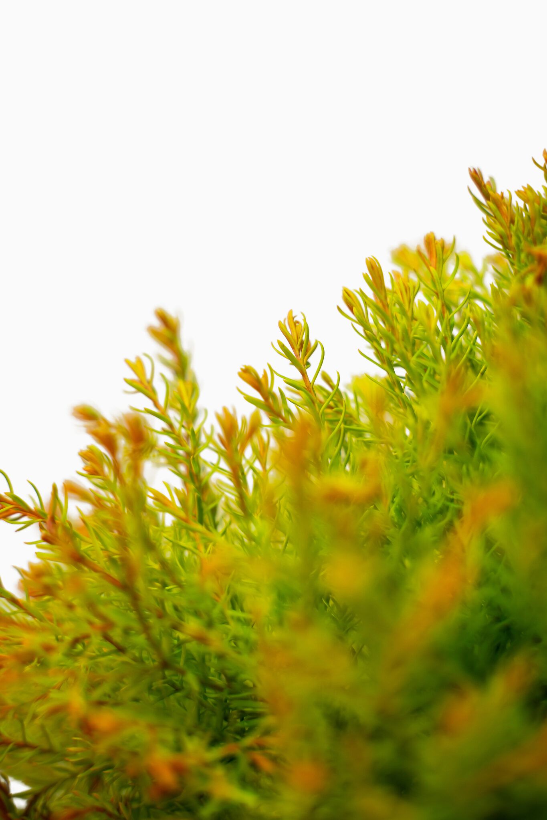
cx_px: 274
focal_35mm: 75
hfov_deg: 18.2
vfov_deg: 27.0
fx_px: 1710
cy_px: 410
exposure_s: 1/320
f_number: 3.5
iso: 800
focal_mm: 75
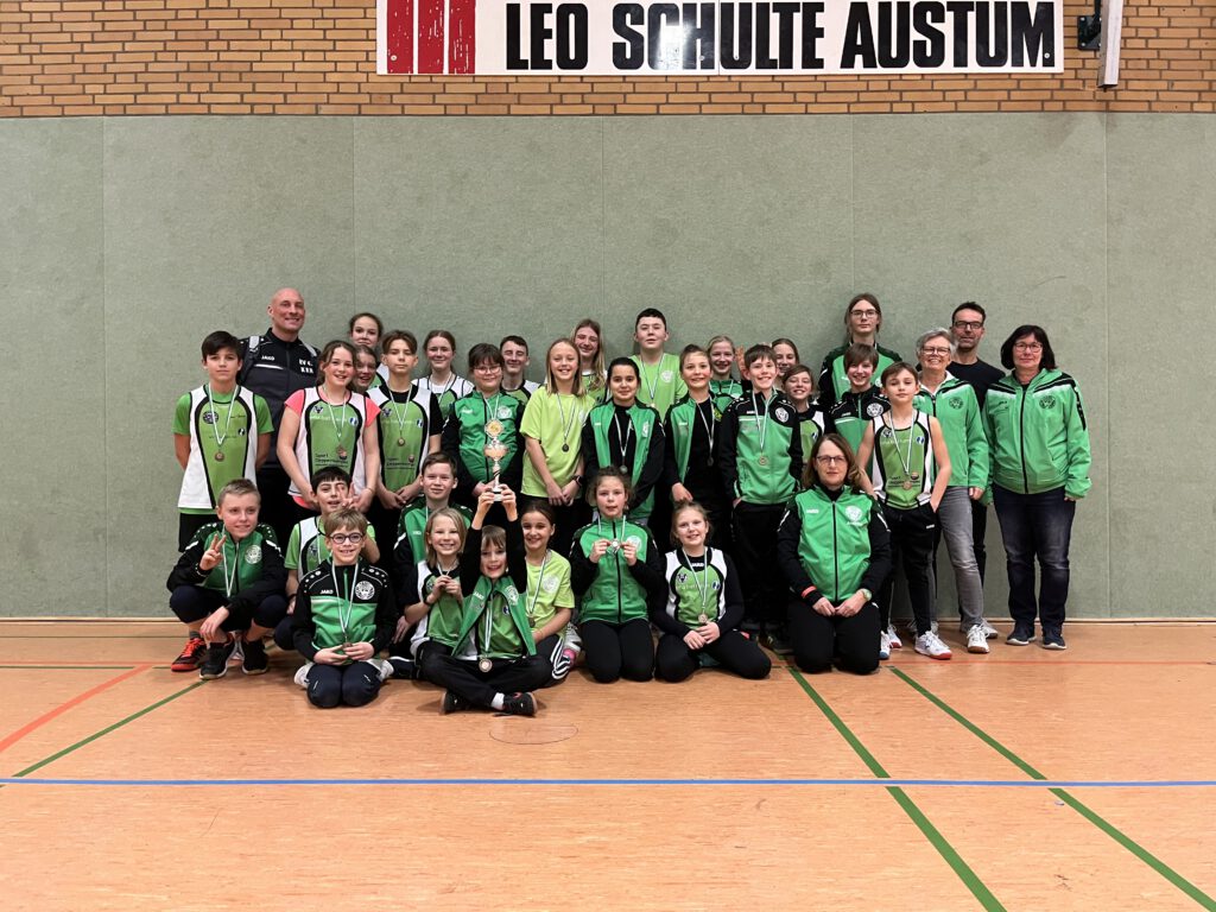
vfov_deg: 53.1
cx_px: 608
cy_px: 456
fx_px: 913
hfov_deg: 67.3
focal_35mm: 26
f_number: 1.6
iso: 400
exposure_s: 1/50
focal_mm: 5.1
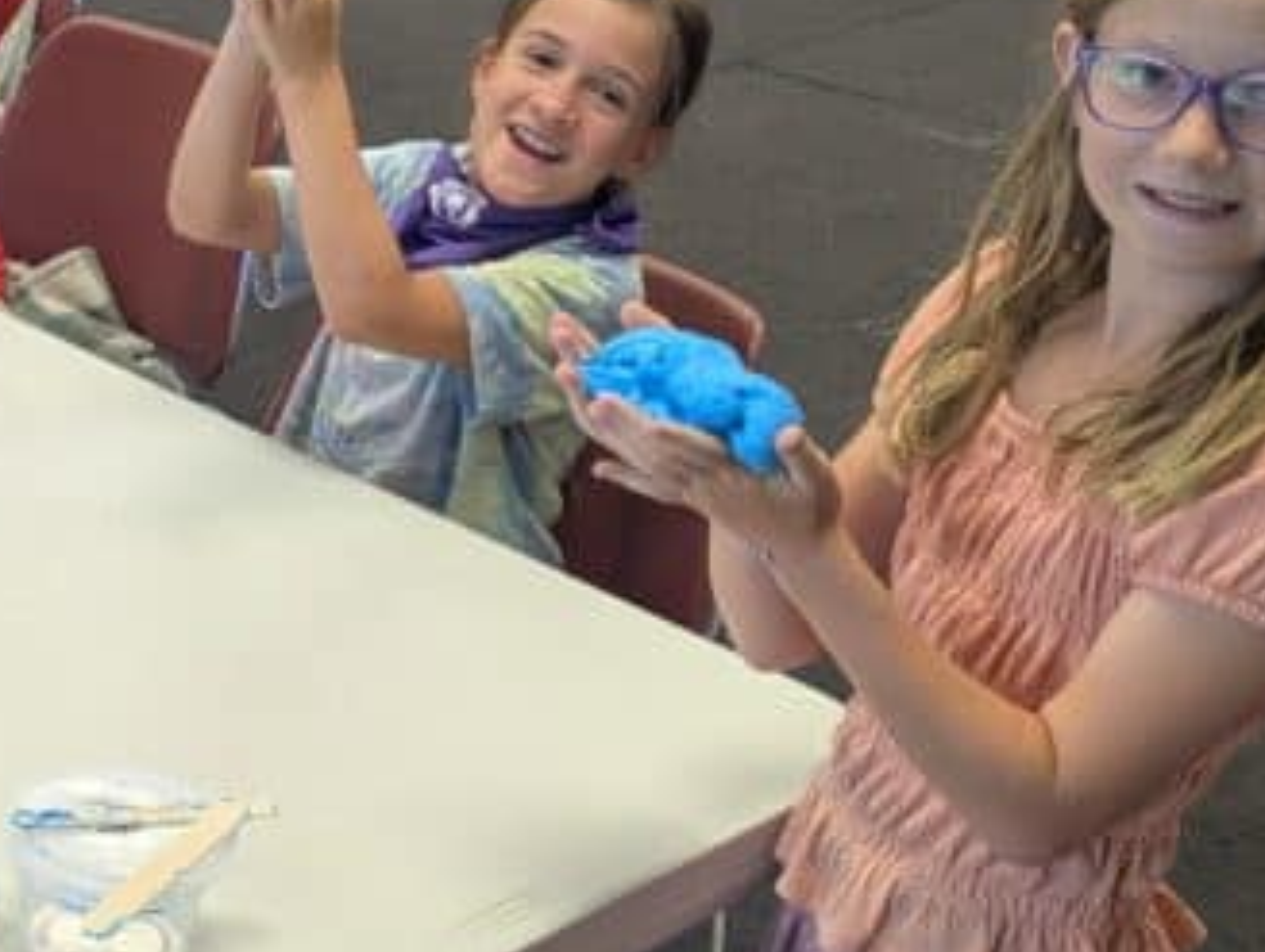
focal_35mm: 75
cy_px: 503
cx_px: -58
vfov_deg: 19.7
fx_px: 2745
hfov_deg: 24.5
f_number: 1.85
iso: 251
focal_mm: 6.81
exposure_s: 1/120
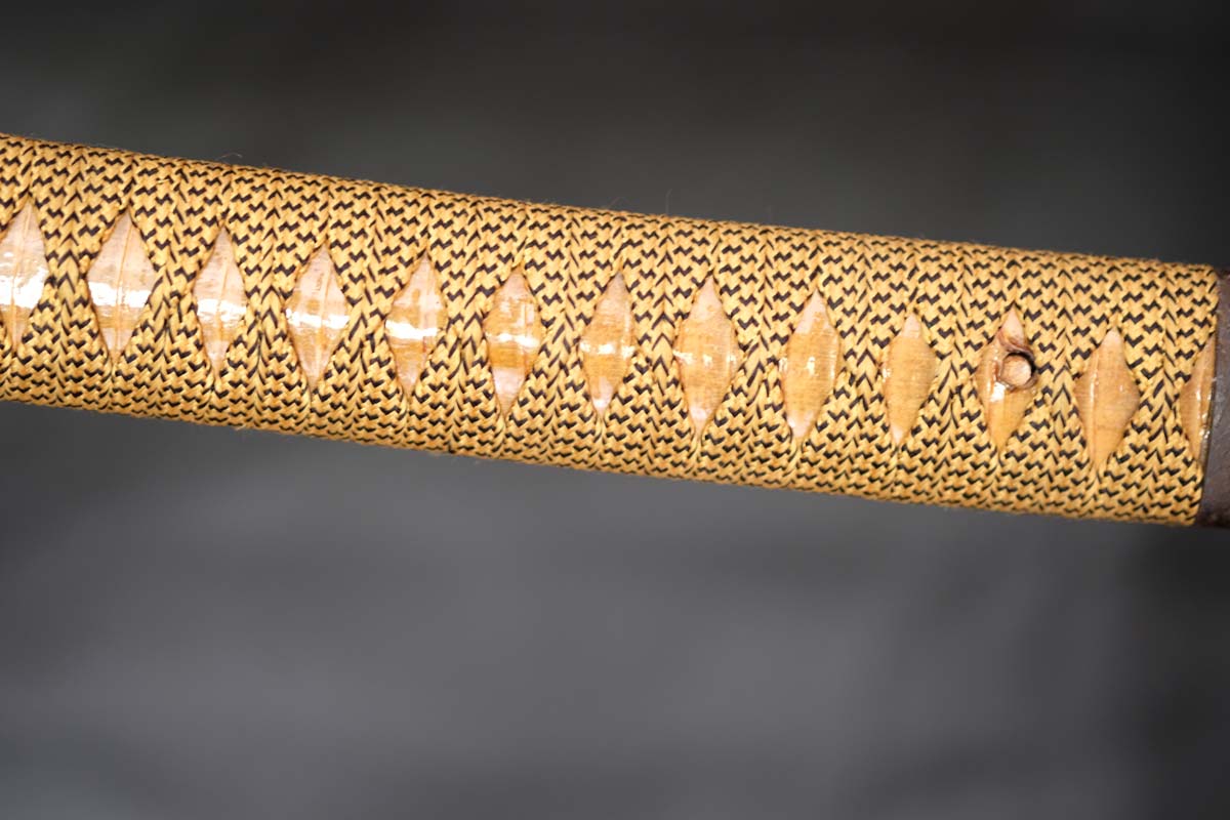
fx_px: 3075
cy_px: 410
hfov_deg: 22.6
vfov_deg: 15.2
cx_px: 615
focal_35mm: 90
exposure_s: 1/8
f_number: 2.4
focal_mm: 60
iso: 400
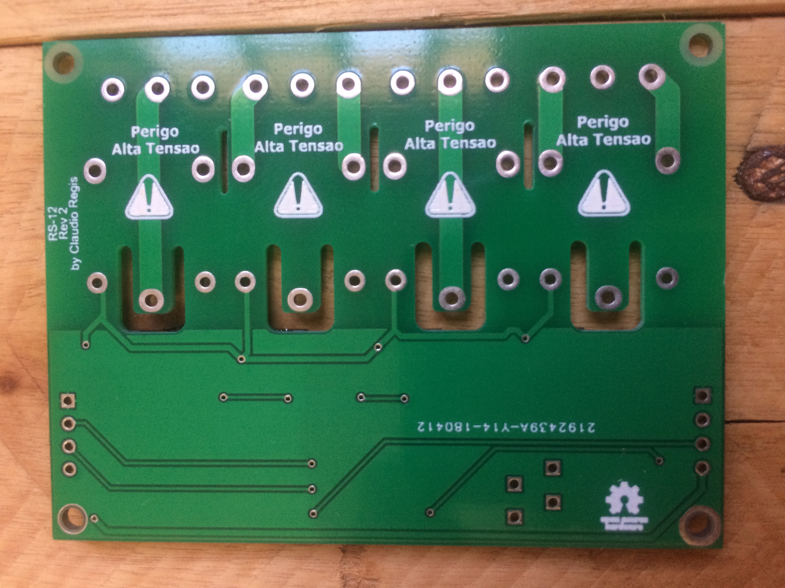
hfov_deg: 61.7
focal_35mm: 29
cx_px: 392
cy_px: 294
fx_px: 658
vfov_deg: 48.2
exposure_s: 1/30
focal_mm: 4.15
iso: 160
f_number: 2.2
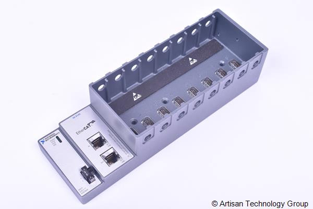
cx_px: 156
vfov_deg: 28.1
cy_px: 104
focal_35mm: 48
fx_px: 417
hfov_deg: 41.1
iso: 200
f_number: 10
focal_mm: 32
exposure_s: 1/200
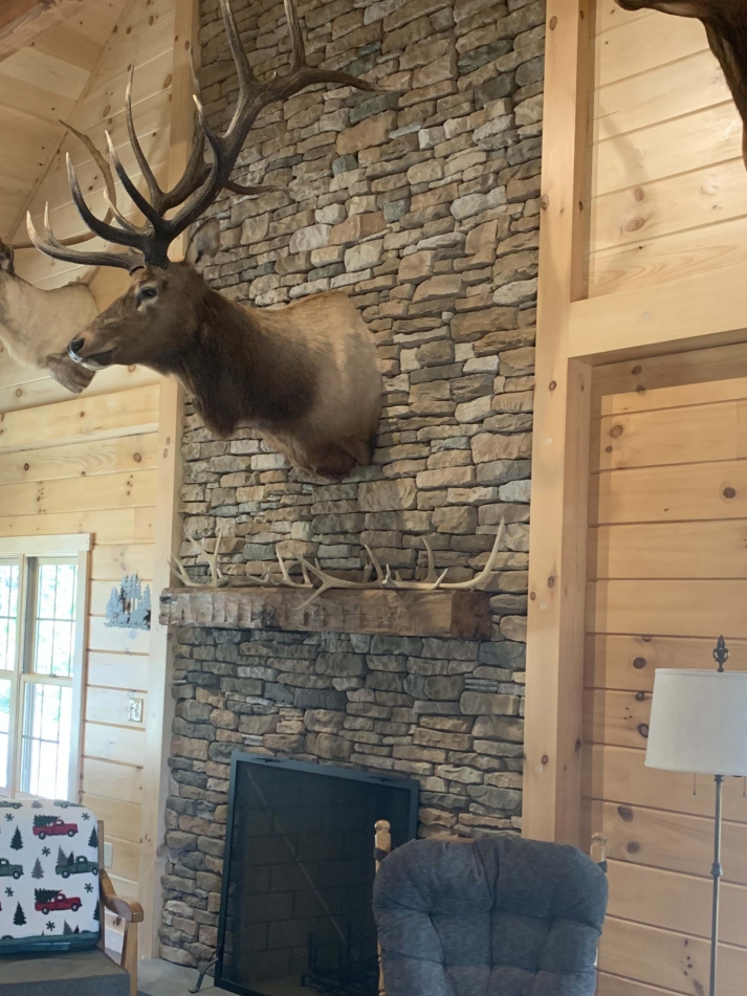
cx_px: 402
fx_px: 1180
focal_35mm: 41
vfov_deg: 45.6
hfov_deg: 35.1
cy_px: 589
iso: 160
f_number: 1.8
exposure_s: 1/60
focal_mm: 4.25
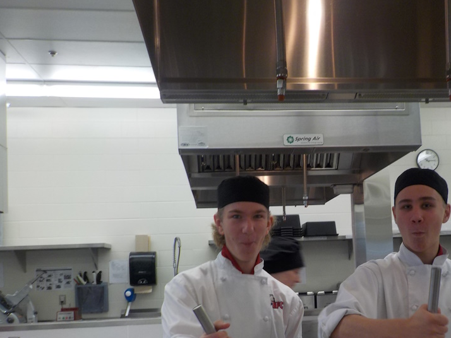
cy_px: 231
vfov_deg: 34.0
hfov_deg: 43.9
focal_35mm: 42
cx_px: 313
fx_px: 547
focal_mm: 4.1
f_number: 3.3
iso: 125
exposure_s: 1/30
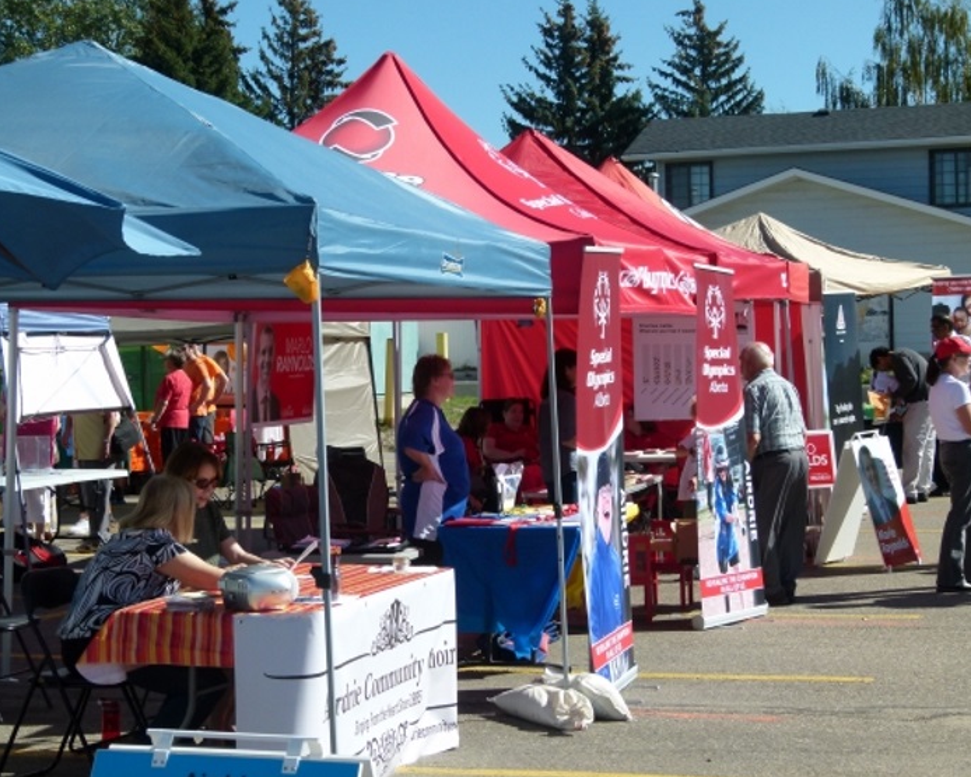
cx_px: 494
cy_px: 390
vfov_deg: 19.9
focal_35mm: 77
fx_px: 2213
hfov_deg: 24.8
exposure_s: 1/1000
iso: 100
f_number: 4
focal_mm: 13.2
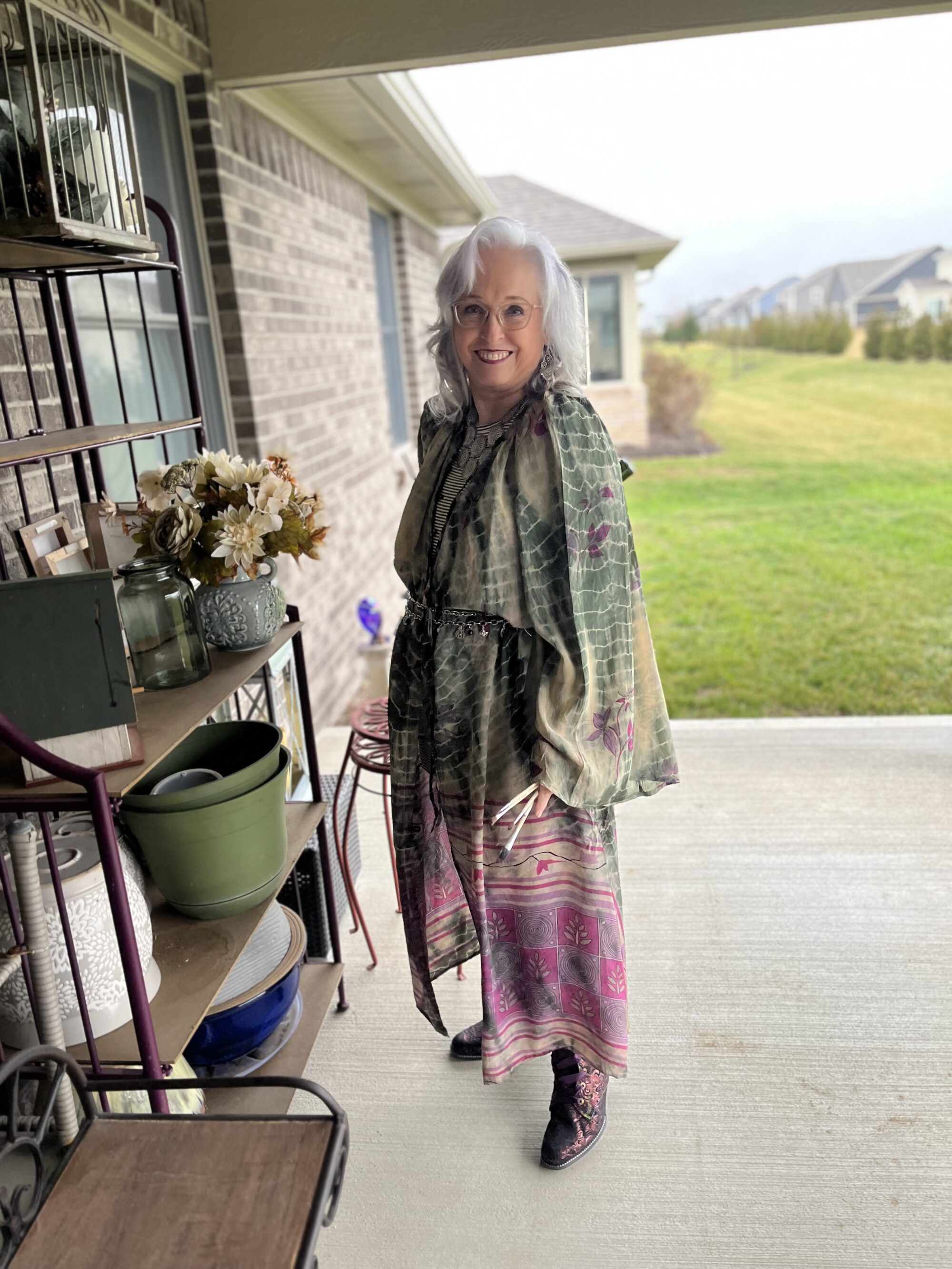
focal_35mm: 26
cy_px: 634
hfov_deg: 53.1
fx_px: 953
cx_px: 476
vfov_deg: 67.3
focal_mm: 5.1
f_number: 1.6
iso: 80
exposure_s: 1/122
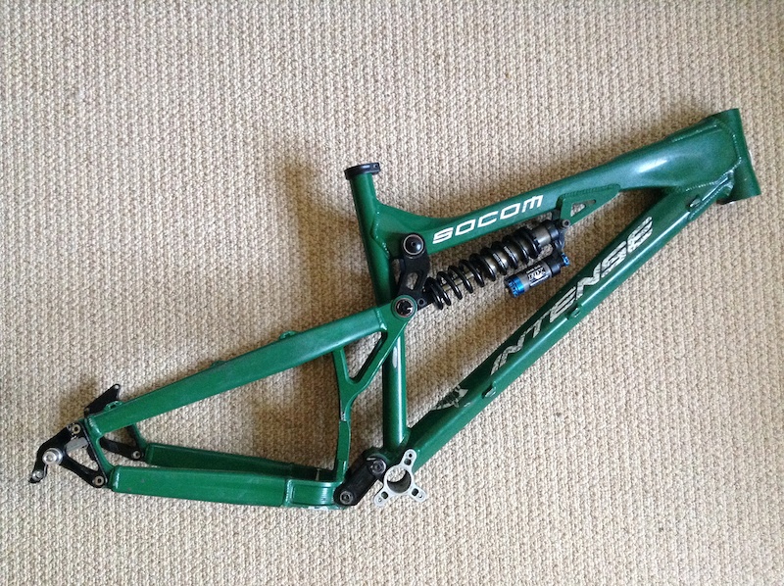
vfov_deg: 42.9
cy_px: 293
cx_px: 392
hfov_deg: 55.4
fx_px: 747
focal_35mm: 33
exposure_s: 1/25
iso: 250
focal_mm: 3.3
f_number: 2.4
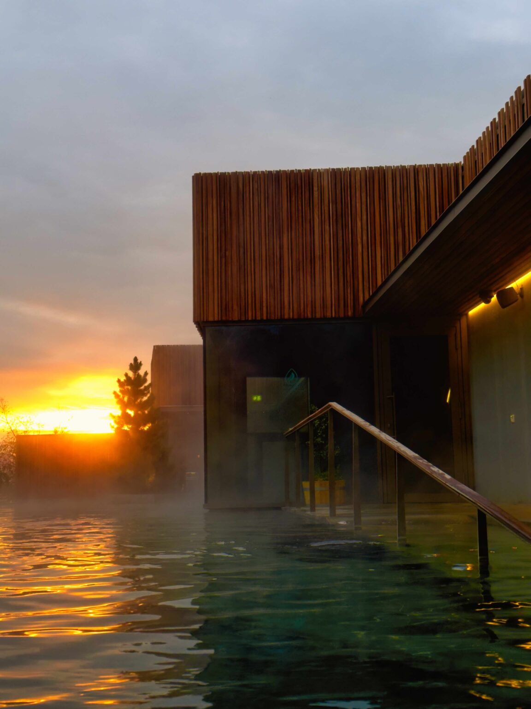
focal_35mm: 48
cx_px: 266
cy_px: 354
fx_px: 982
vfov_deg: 39.7
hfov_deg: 30.3
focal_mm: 6.86
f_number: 1.78
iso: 100
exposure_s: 1/134
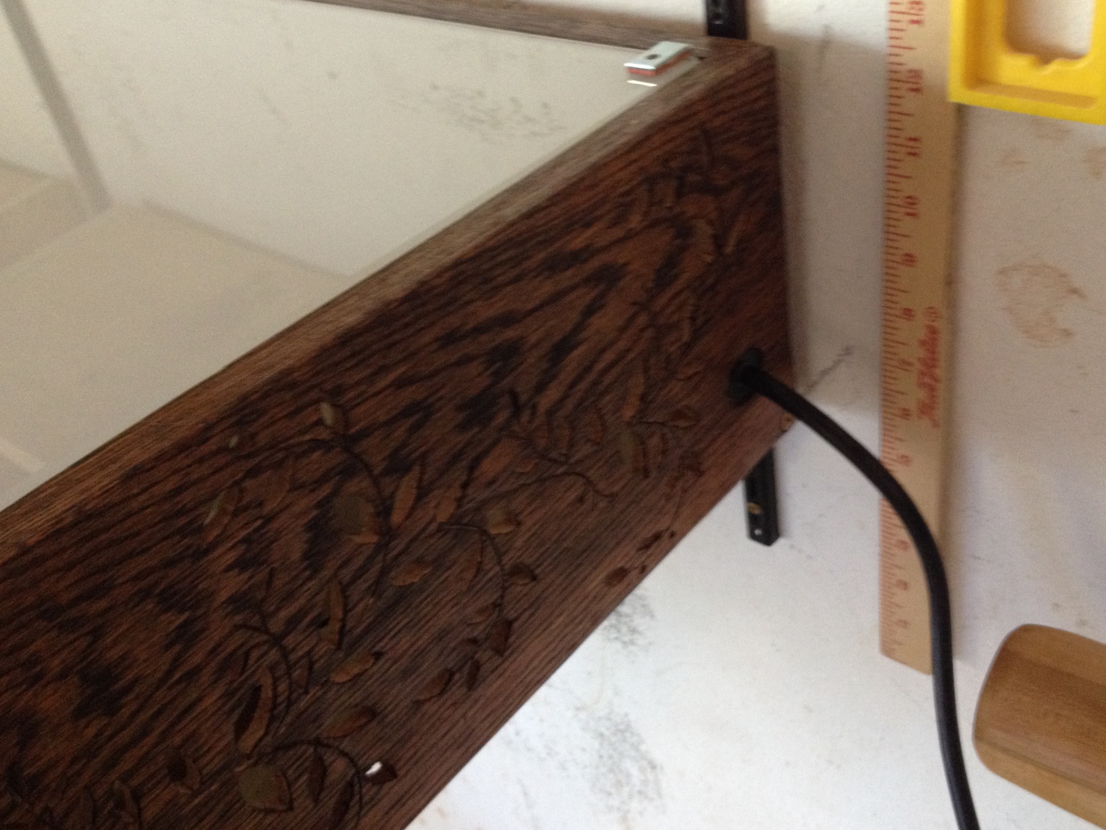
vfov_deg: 36.0
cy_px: 415
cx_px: 630
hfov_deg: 46.7
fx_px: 1278
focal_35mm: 40
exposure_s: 1/20
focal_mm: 4.28
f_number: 2.4
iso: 250
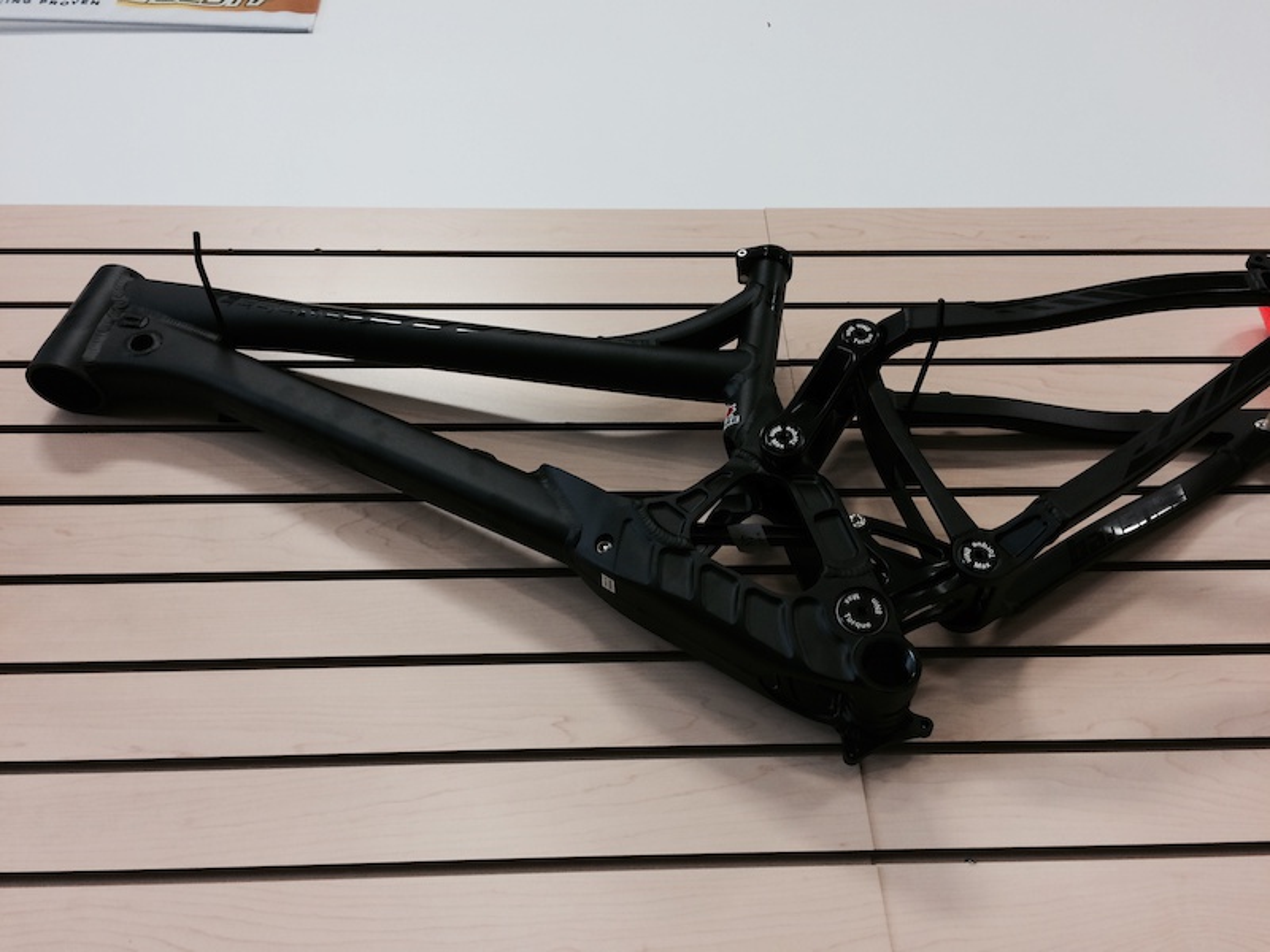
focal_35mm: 29
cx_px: 635
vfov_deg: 48.2
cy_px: 476
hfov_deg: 61.7
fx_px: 1064
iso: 40
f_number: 2.2
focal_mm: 4.15
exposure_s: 1/40
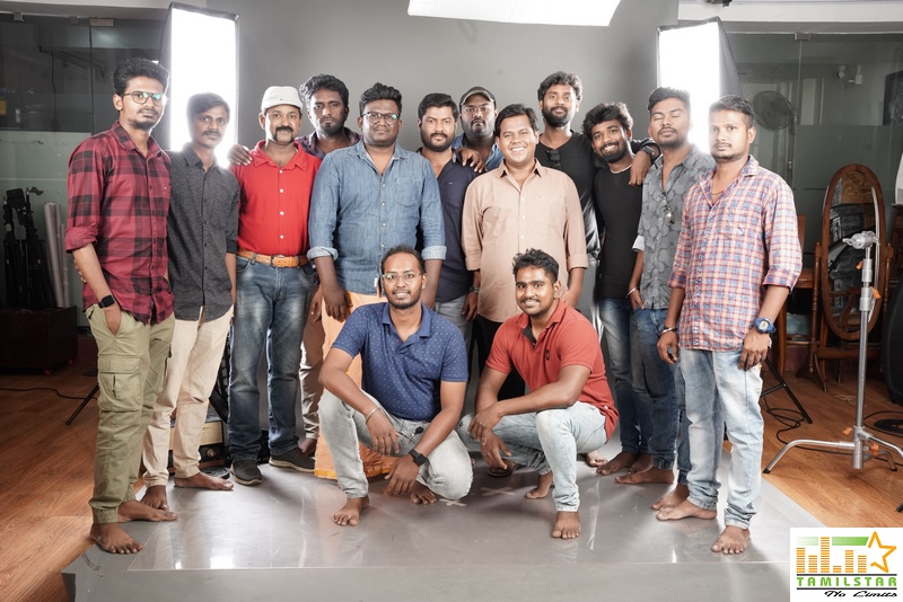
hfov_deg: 51.0
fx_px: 946
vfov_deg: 35.3
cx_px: 452
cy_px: 301
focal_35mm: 38
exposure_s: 1/100
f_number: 11
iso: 800
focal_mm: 37.7
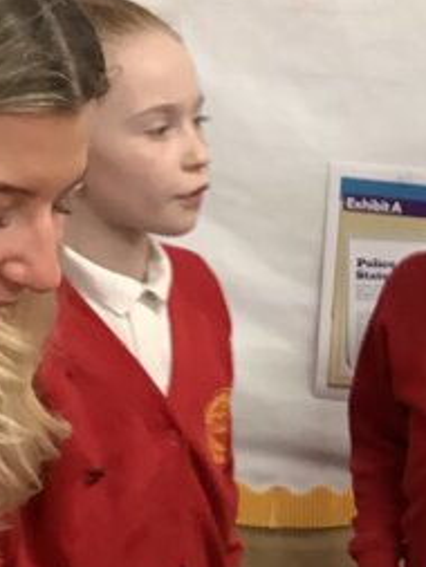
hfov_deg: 14.7
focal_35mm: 98
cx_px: 493
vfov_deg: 19.2
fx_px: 1607
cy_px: 628
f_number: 2.4
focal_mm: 3.3
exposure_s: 1/60
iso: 200
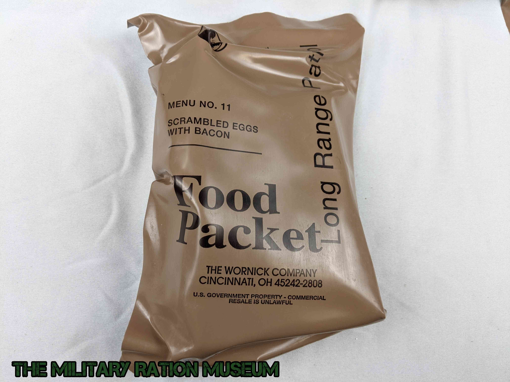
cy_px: 191
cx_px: 255
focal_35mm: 27
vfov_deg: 51.4
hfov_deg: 65.3
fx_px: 398
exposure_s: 1/125
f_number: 1.8
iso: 103
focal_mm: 4.44
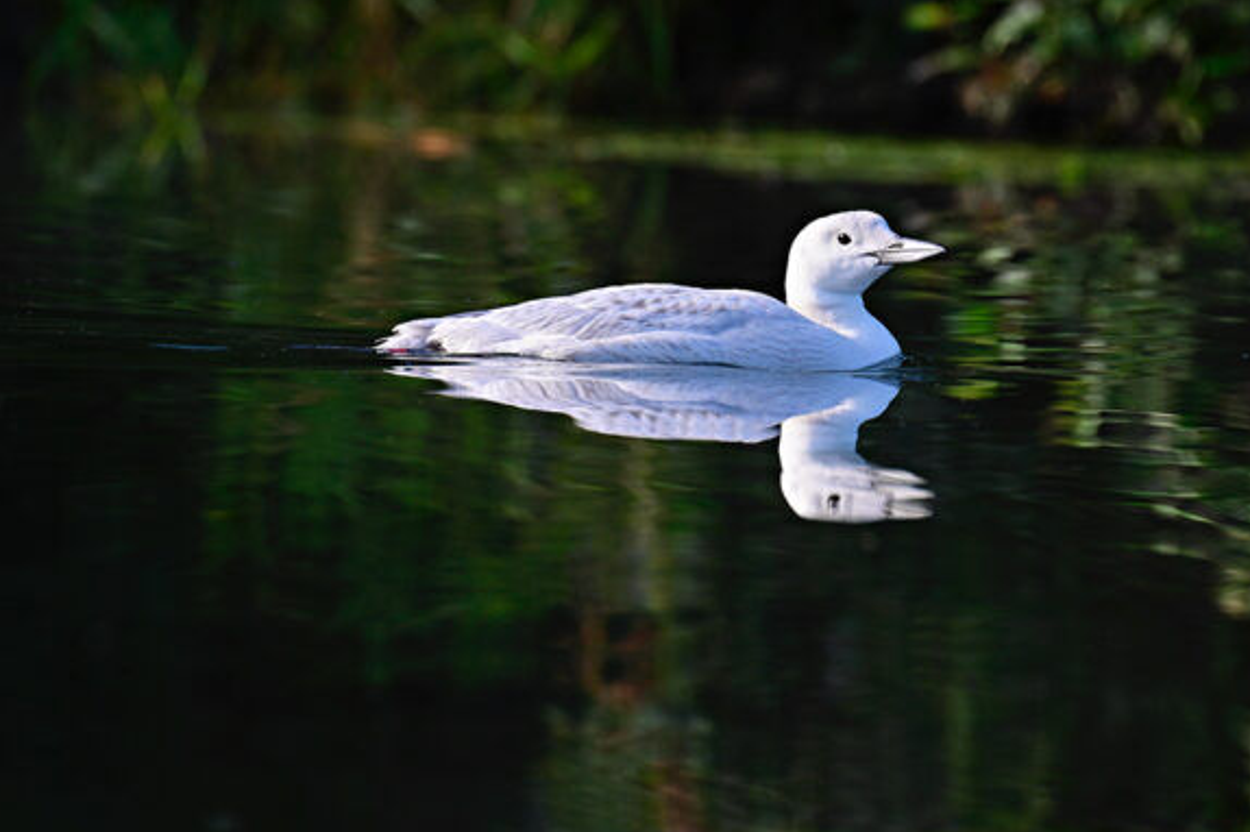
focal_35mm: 1255
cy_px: 357
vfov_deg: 1.1
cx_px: 597
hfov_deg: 1.6
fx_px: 43550
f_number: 8
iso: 1000
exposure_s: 1/1000
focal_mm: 800
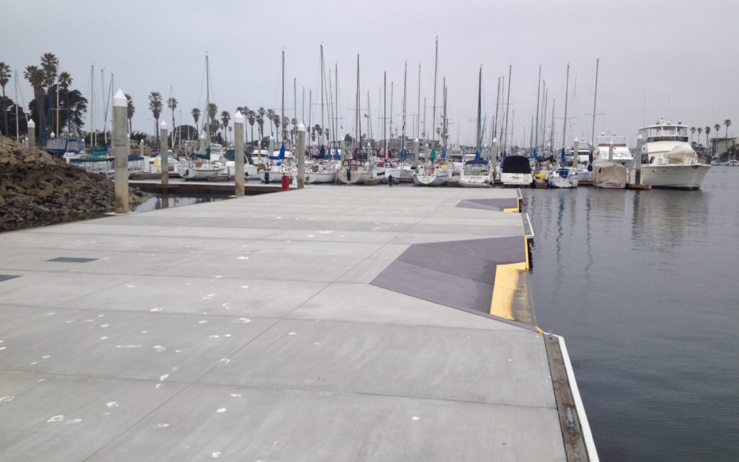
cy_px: 222
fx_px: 765
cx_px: 370
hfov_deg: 51.5
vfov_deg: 33.6
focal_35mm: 38
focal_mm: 4.28
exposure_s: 1/2632
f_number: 2.4
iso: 50
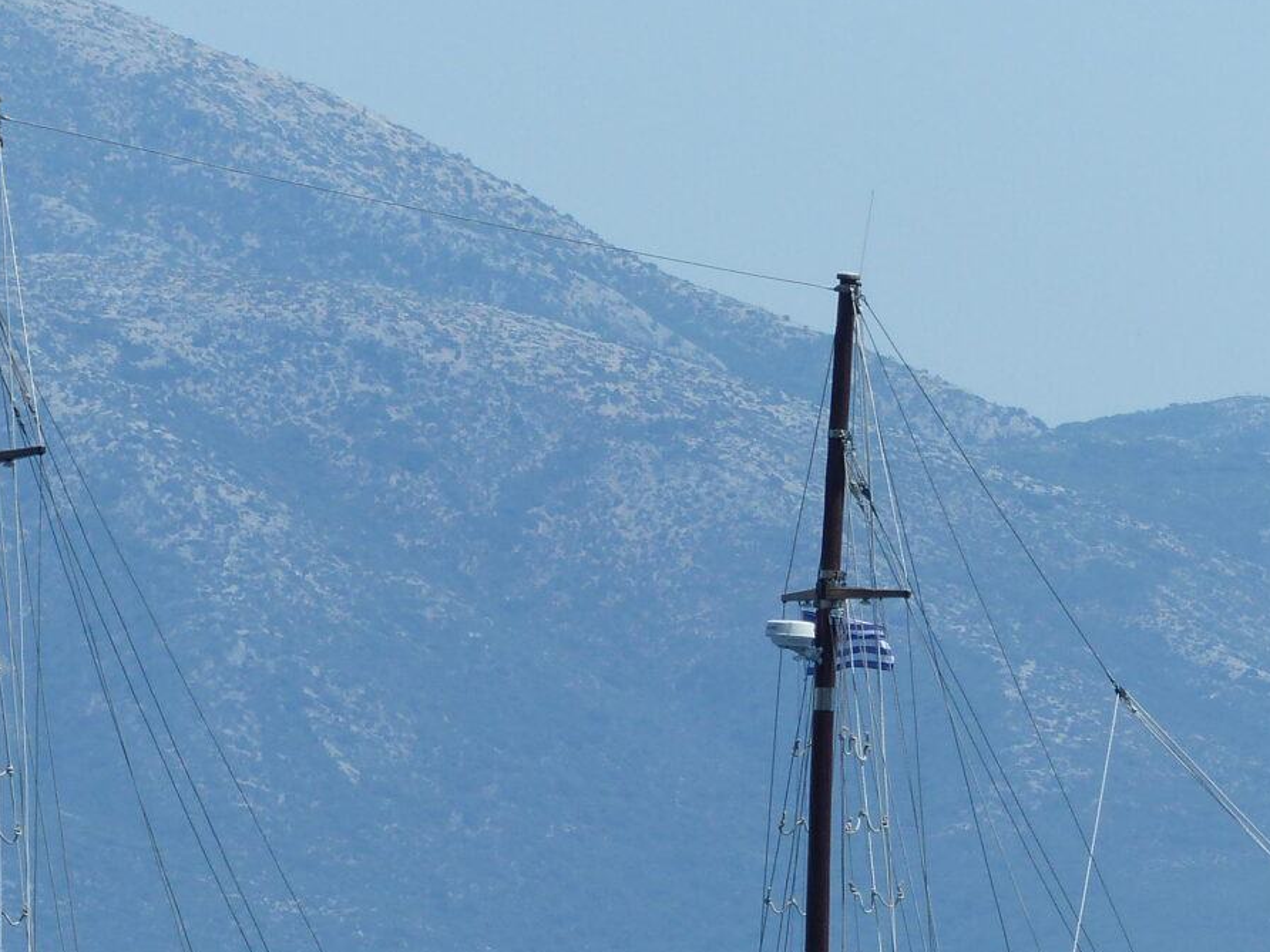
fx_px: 22563
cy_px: 780
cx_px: 557
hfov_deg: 3.2
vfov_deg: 2.4
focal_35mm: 615
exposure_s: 1/1300
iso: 100
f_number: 4
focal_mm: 48.3
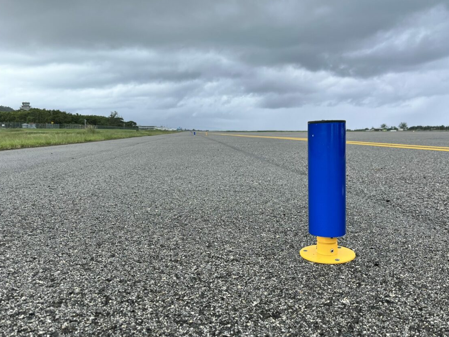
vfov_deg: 49.7
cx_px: 237
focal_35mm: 28
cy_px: 159
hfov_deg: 63.4
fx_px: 363
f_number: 1.6
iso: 50
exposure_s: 1/1036
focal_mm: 5.1
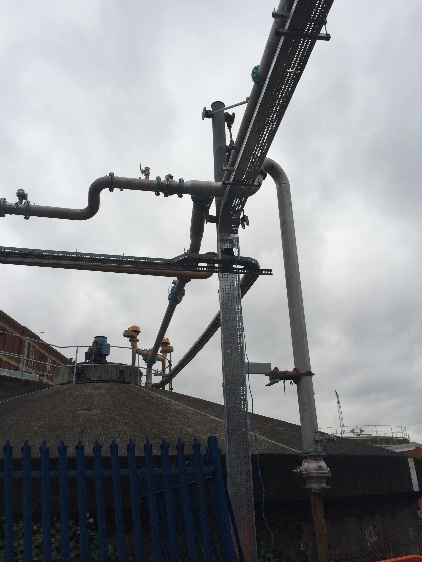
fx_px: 488
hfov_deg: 46.8
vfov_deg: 60.0
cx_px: 211
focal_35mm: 30
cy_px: 281
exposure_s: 1/275
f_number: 2.2
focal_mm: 4.12
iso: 32
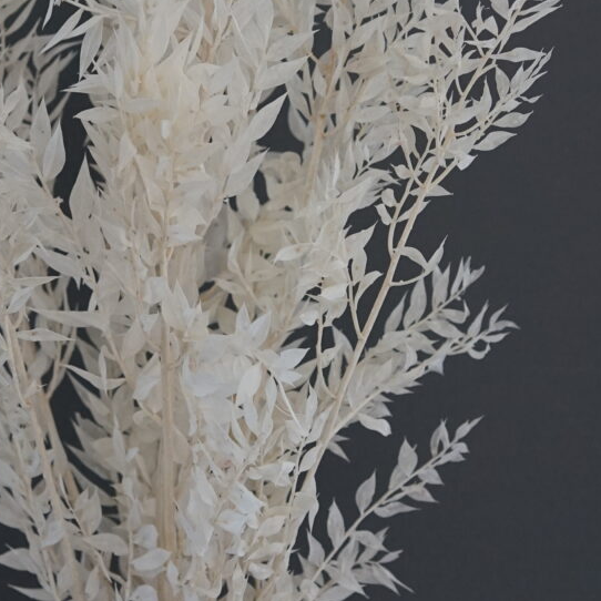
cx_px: 196
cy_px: 216
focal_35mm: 94
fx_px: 1846
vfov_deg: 18.5
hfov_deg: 18.4
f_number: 4
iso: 1600
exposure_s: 1/160
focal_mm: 35
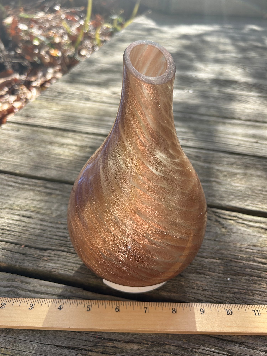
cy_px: 178
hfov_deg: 53.1
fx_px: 267
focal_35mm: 26
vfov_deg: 67.3
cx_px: 134
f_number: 1.5
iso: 50
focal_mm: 5.7
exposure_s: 1/1344
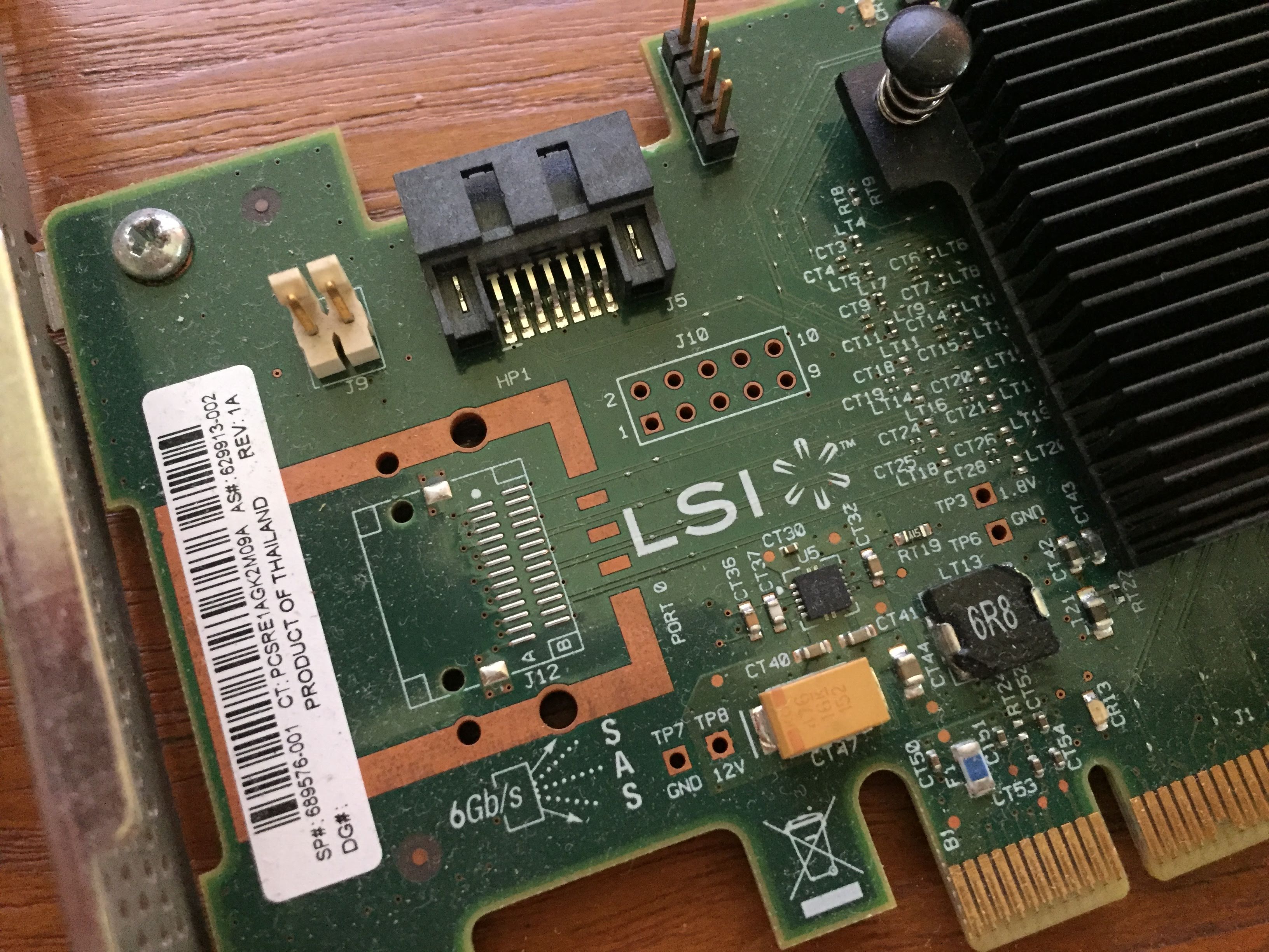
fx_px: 1063
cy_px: 476
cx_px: 634
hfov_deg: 61.7
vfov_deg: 48.2
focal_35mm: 29
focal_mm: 4.15
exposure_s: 1/17
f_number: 2.2
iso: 400
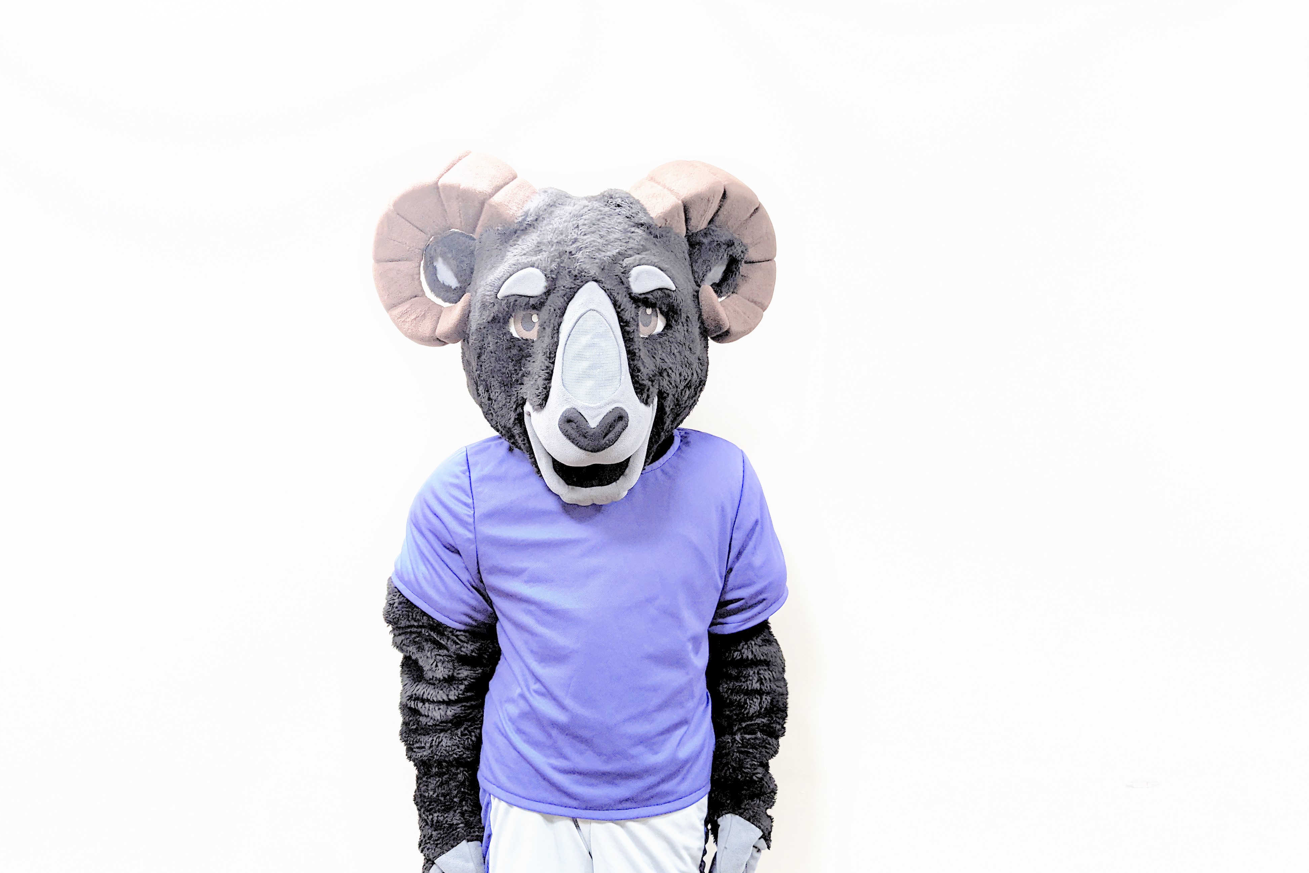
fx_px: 1054
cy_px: 421
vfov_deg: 45.0
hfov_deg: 63.6
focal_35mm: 29
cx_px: 639
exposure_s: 1/30
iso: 70
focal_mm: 4.38
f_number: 1.73
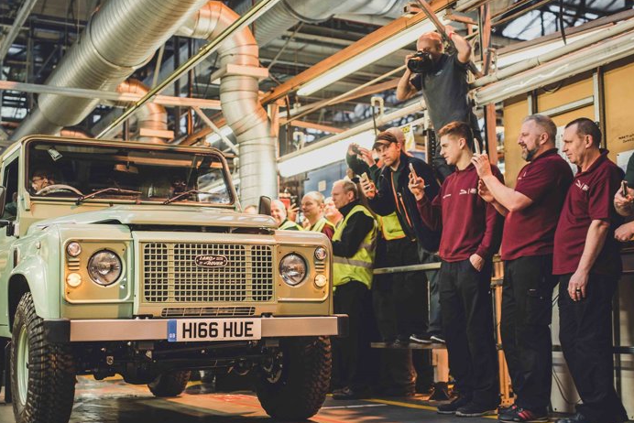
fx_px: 916
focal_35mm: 52
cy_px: 267
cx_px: 292
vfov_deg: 25.9
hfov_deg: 38.2
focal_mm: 35
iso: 320
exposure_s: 1/160
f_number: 1.8
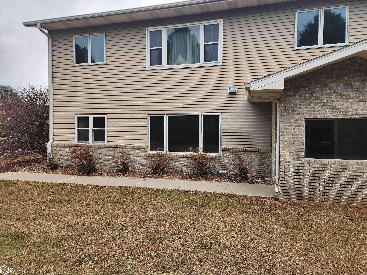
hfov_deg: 73.9
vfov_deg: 58.9
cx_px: 184
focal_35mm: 23
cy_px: 138
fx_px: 244
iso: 20
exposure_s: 1/180
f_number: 1.8
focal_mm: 6.4
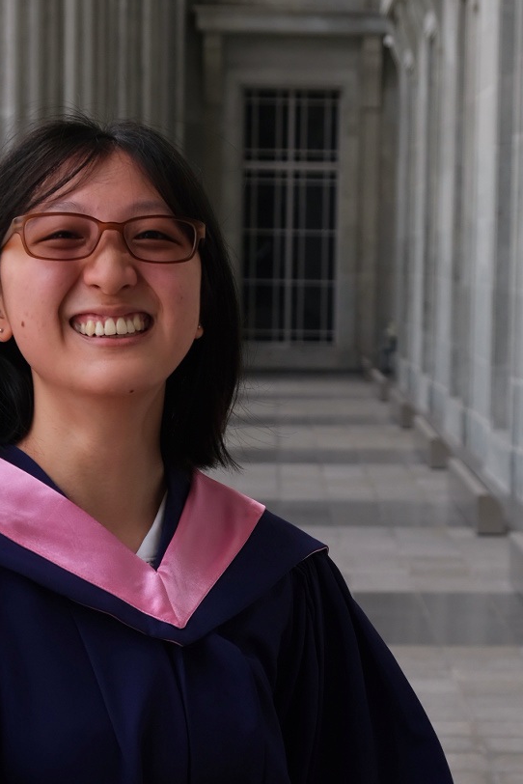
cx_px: 261
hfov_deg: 10.6
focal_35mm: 129
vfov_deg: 15.8
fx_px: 2809
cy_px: 560
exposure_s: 1/345
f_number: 5.6
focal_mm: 39
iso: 320
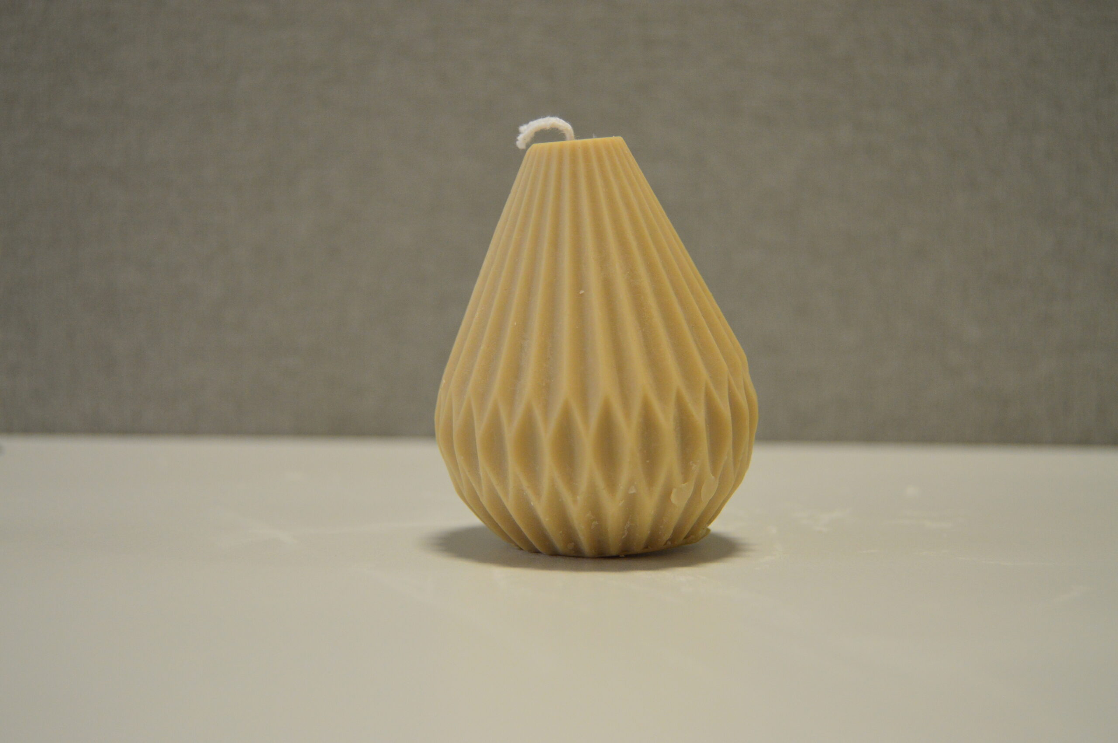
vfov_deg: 29.8
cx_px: 559
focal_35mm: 45
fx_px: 1396
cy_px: 372
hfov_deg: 43.6
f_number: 4.2
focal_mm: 30
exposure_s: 1/50
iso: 800
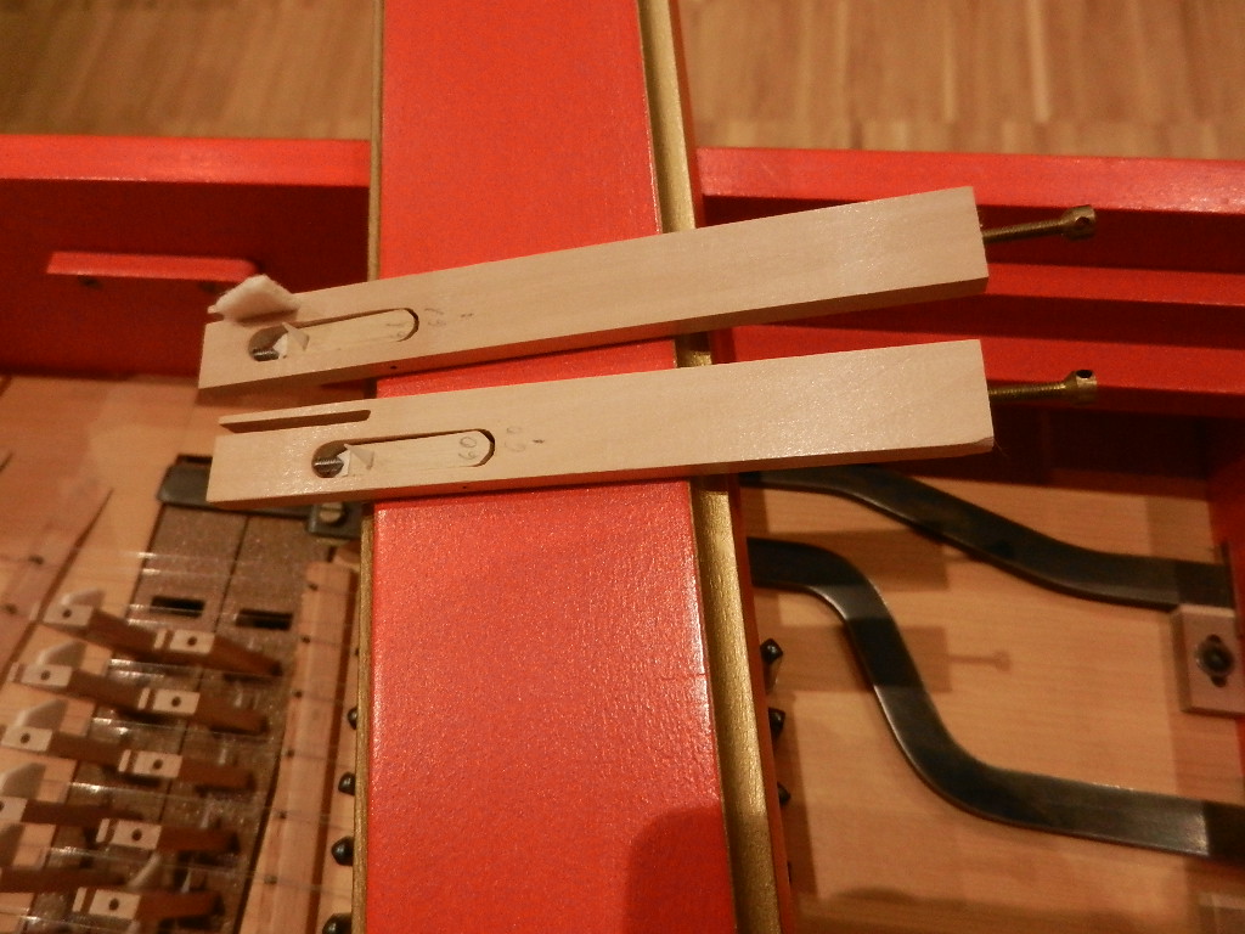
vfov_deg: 54.9
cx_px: 622
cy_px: 467
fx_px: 899
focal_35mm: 25
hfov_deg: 69.4
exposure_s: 1/60
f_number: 3.5
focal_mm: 4.5
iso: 640
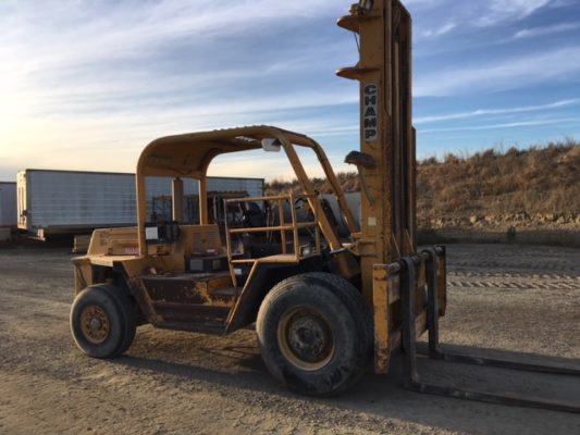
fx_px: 486
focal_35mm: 29
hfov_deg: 61.6
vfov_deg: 48.2
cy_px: 218
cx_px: 290
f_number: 2.2
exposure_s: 1/777
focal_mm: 4.15
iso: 25
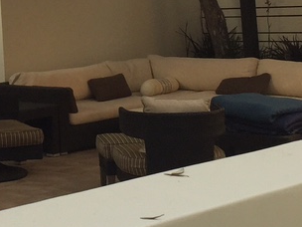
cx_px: -46
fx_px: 1064
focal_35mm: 122
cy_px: -65
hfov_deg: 15.6
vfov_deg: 11.8
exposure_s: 1/391
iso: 32
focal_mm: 4.15
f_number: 2.2
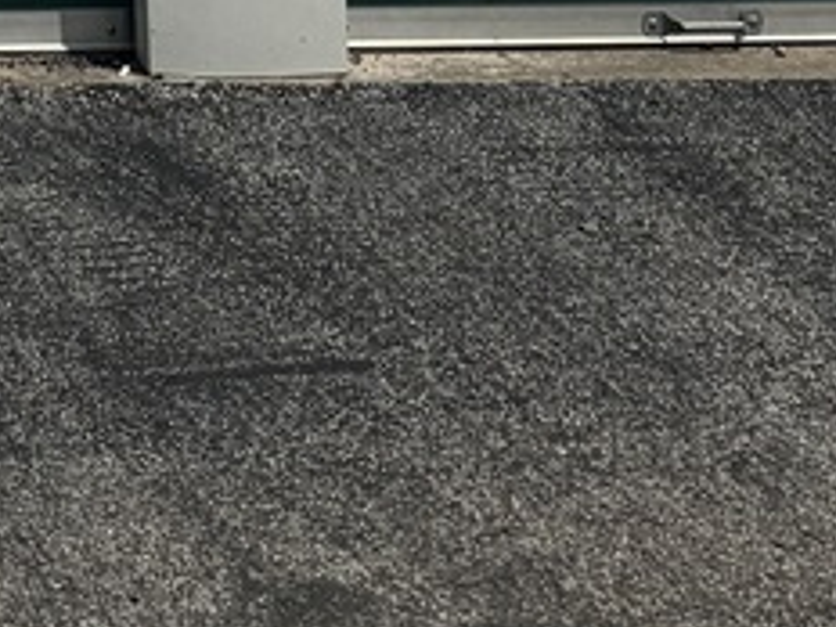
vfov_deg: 8.9
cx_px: -847
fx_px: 3502
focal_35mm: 145
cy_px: -1059
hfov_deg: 12.1
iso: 80
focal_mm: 6.76
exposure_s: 1/15152
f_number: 1.78
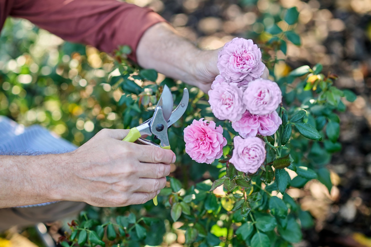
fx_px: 875
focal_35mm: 85
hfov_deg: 23.9
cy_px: 124
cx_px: 186
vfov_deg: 16.1
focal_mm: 85
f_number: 2.5
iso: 100
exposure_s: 1/200
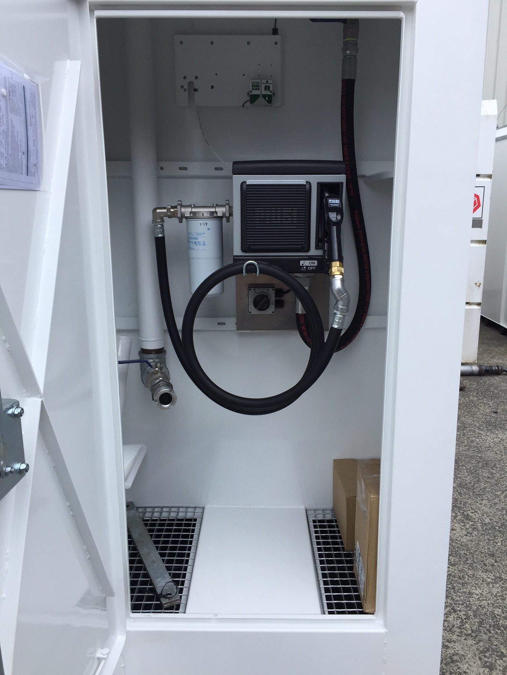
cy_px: 338
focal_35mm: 29
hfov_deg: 48.2
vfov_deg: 61.7
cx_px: 254
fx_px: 566
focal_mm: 4.15
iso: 32
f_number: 2.2
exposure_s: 1/581
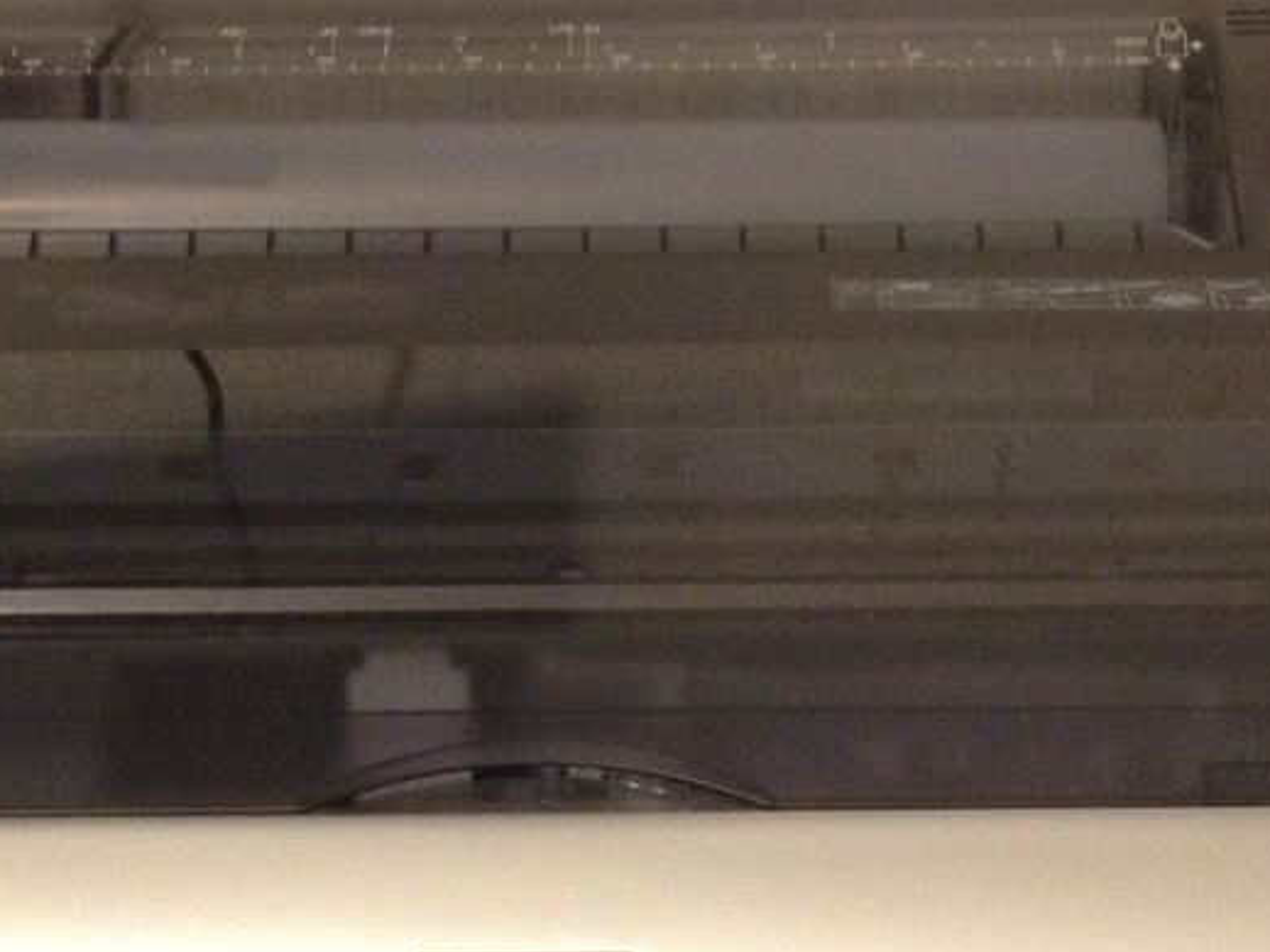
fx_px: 4035
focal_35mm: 110
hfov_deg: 17.9
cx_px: 600
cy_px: 928
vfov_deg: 13.3
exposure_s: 1/20
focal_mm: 4.28
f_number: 2.4
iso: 400
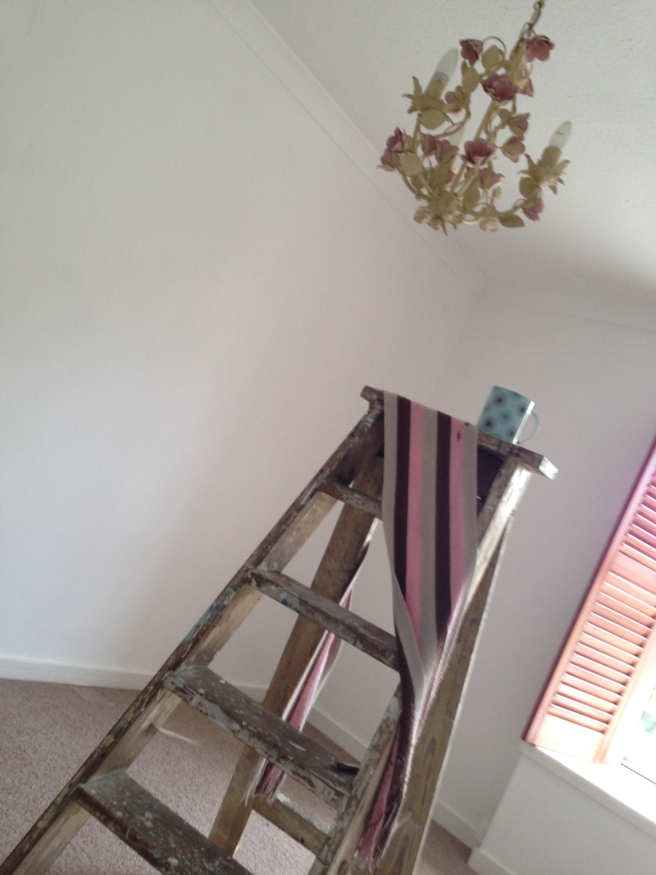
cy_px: 438
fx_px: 834
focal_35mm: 33
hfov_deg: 42.9
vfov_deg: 55.4
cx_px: 328
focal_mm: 4.12
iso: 80
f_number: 2.4
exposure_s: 1/20
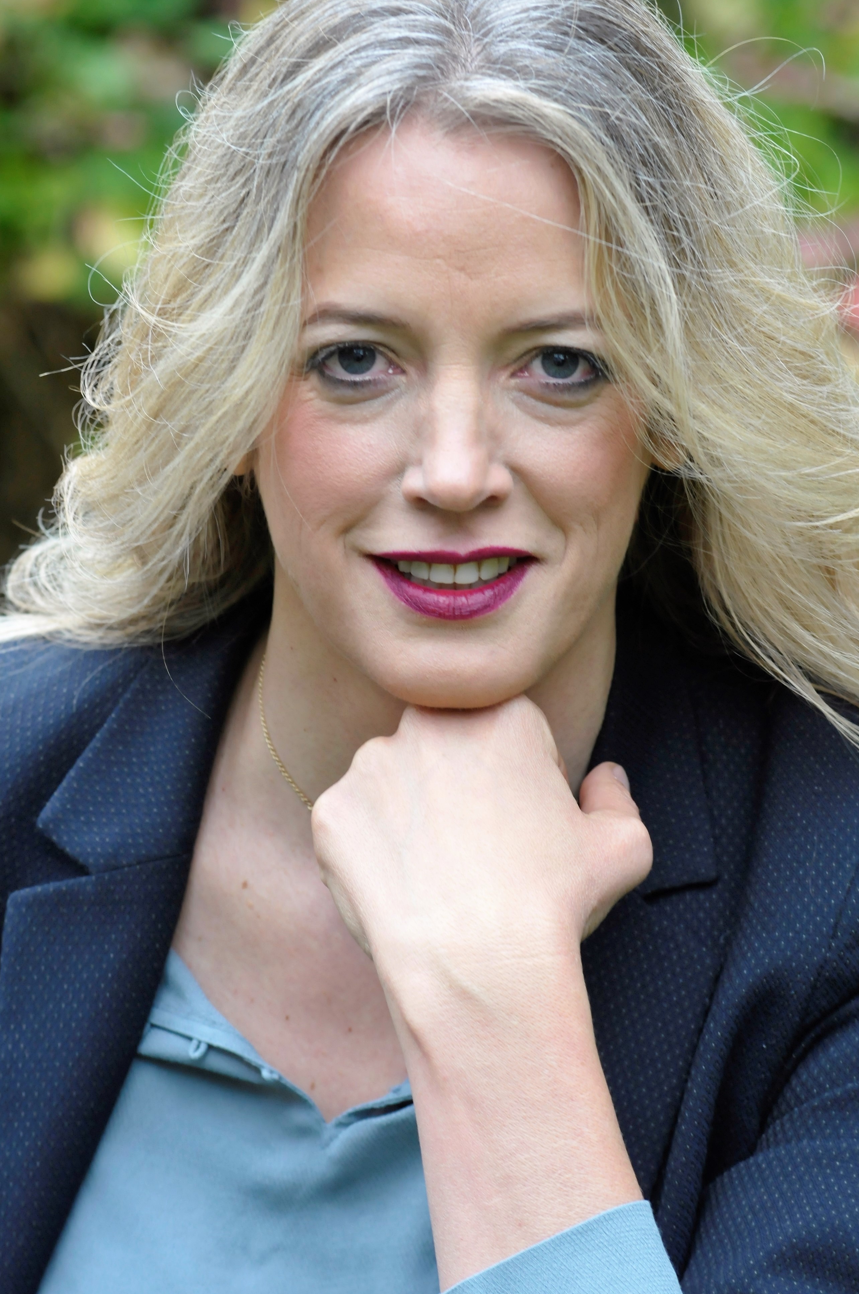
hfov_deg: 5.7
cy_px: 680
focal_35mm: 242
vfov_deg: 8.5
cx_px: 428
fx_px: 8668
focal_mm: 145
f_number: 5
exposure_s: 1/100
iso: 800
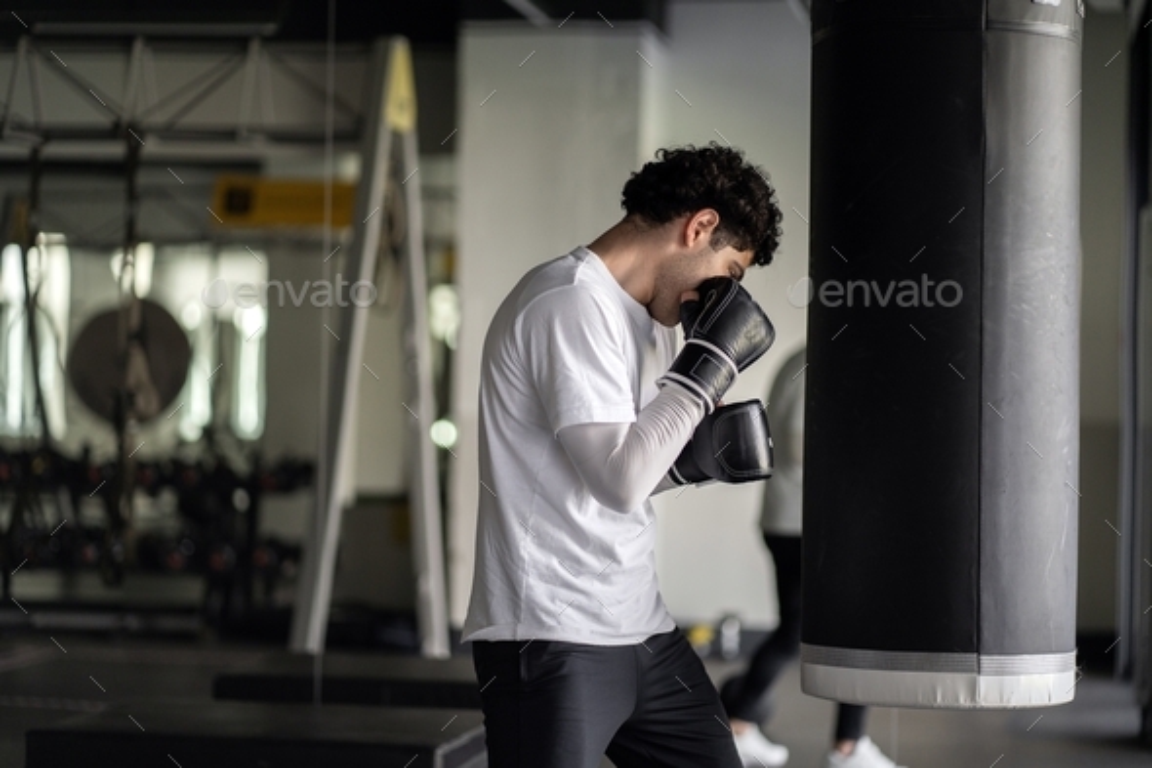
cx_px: 576
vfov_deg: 16.1
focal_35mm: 85
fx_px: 2719
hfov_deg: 23.9
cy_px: 384
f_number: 1.8
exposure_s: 1/400
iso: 500
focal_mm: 85
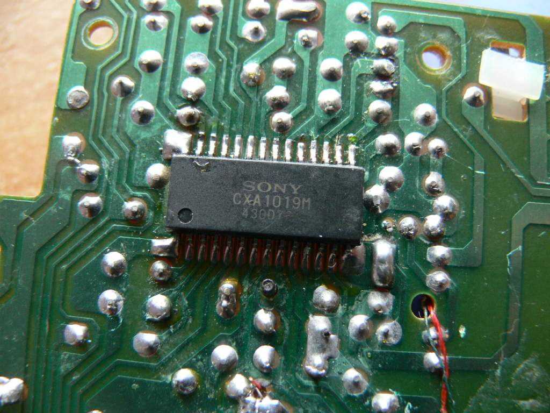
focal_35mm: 35
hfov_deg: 52.6
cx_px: 275
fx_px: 556
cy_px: 206
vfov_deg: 40.7
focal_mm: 7.4
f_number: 2.8
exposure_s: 1/30
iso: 160
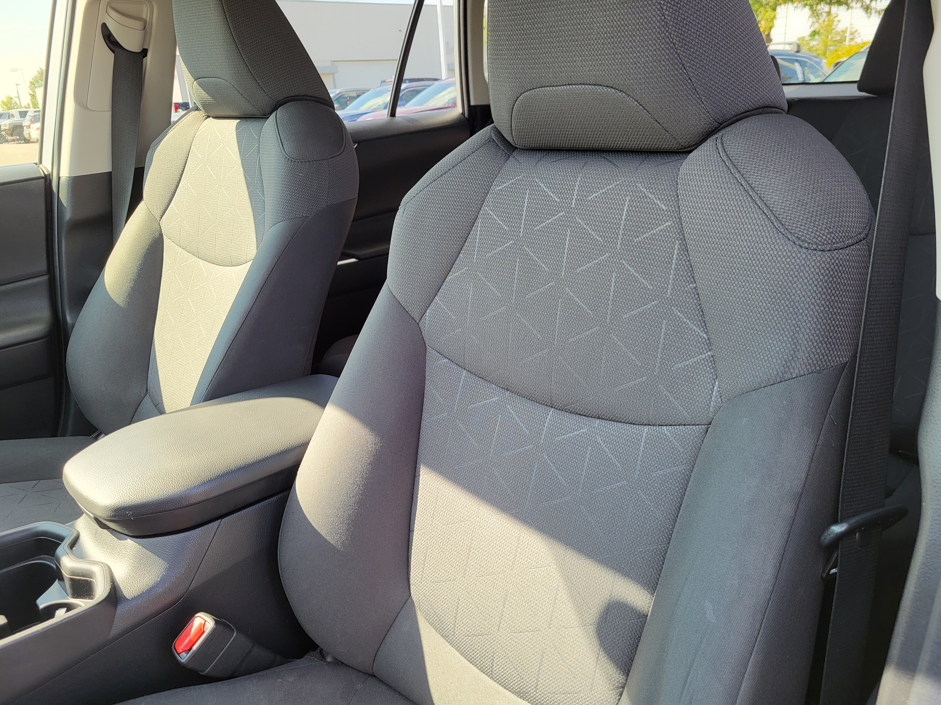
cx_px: 470
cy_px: 352
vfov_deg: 53.1
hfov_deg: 67.3
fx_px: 707
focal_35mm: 26
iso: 40
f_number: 1.8
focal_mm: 5.4
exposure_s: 1/153
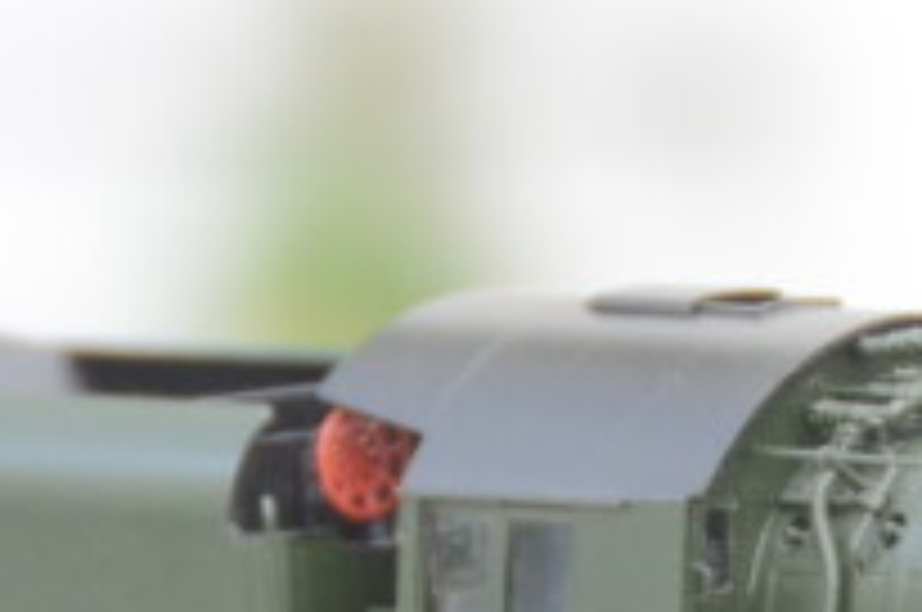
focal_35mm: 599
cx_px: 1178
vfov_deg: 2.3
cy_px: 860
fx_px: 15317
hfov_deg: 3.4
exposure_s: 1/200
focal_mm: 80
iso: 800
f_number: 5
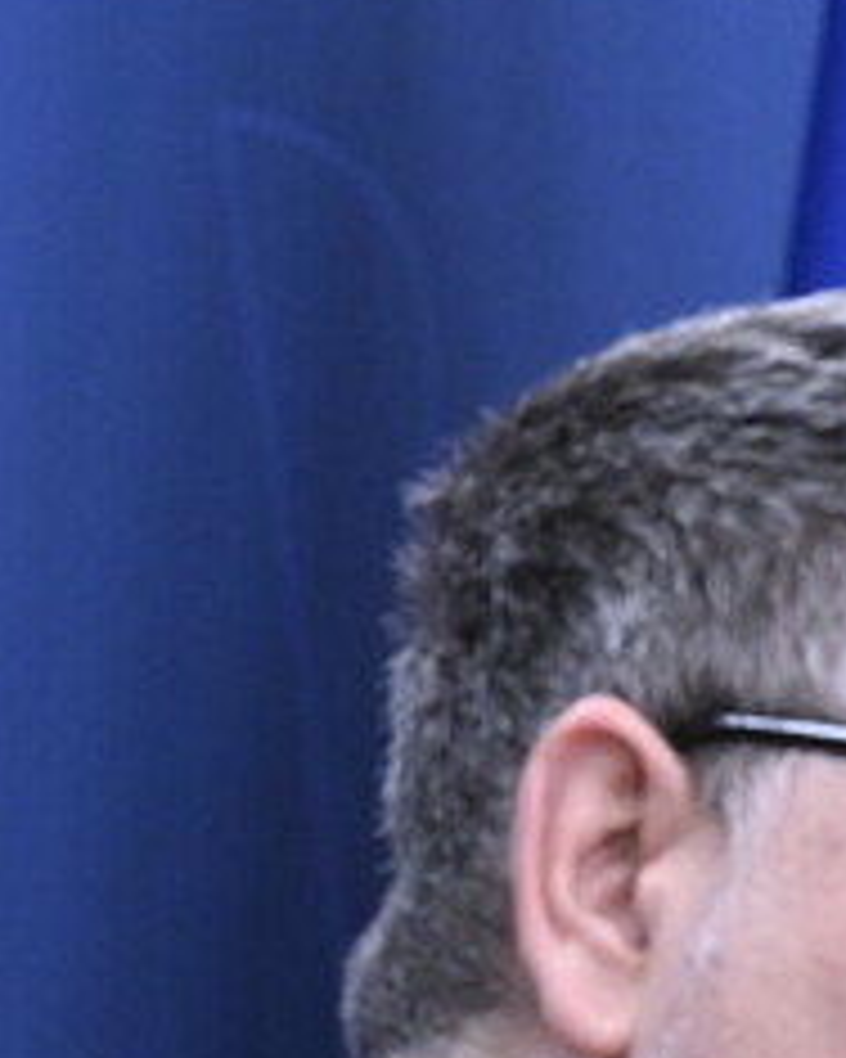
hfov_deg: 2.9
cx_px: 2552
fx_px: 16431
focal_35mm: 525
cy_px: 2298
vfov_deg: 3.6
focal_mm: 82
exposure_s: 1/200
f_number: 4.5
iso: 2000
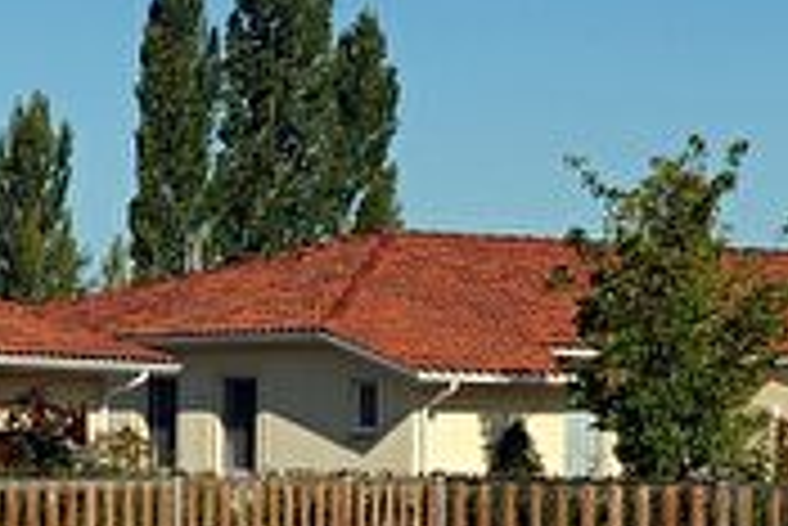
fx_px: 2804
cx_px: -324
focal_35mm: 128
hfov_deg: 15.0
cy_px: 382
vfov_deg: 10.7
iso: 200
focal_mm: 32
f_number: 7.1
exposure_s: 1/1250
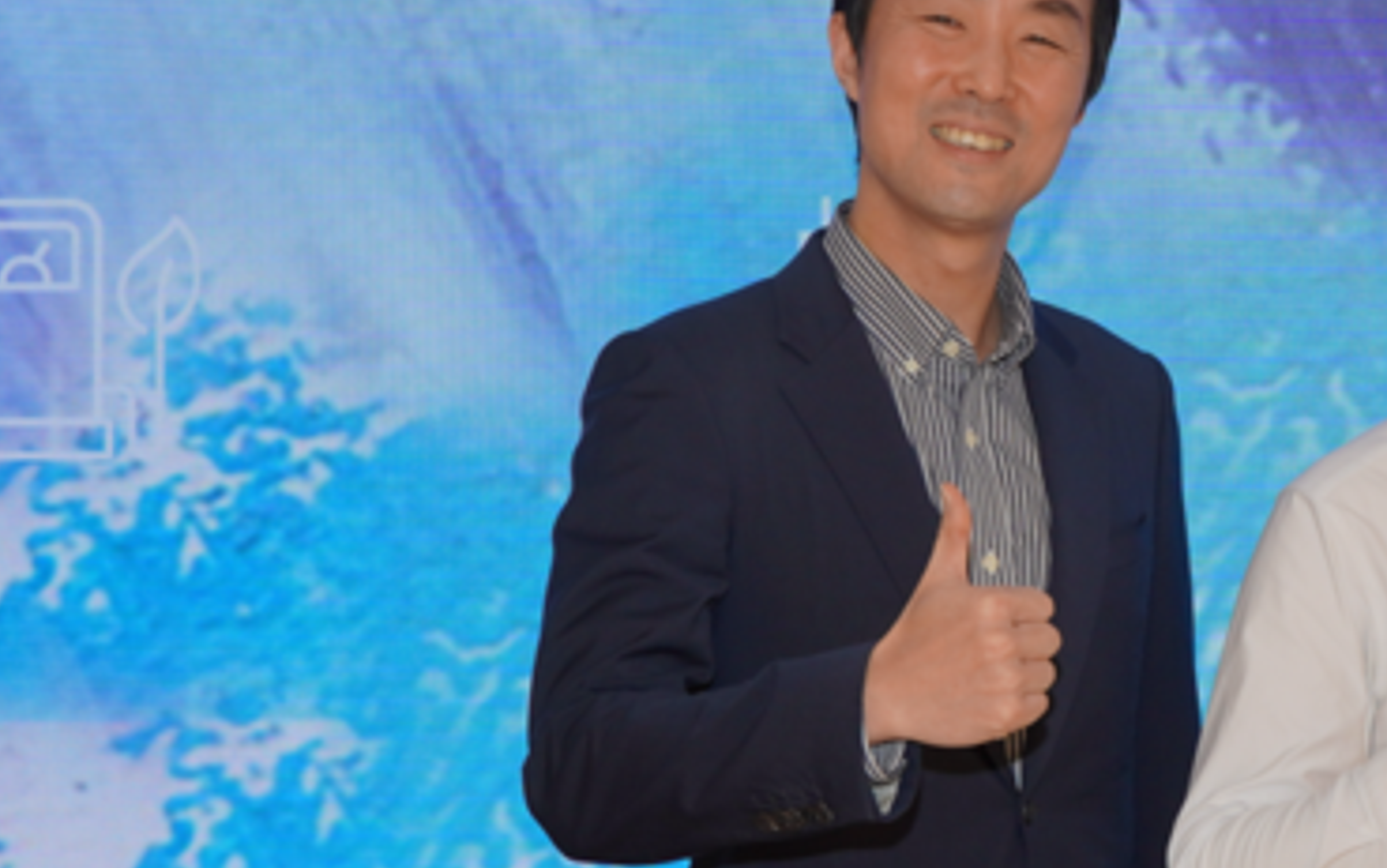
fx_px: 3756
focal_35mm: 99
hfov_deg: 20.5
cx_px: 1229
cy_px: 308
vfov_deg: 13.2
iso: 200
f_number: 4
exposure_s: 1/160
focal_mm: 25
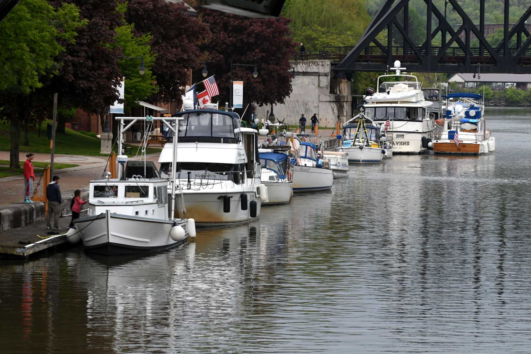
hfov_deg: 11.0
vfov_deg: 7.3
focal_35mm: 188
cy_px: 177
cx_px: 266
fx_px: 2765
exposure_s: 1/640
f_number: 6.3
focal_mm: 125
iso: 1000
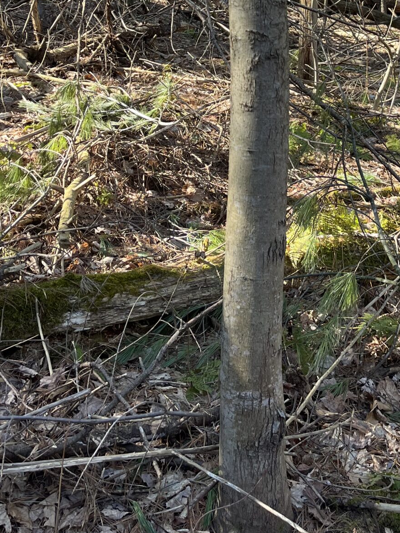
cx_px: 269
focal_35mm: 57
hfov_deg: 25.5
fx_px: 878
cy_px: -5
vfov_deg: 31.2
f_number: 1.6
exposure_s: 1/143
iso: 32
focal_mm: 5.1
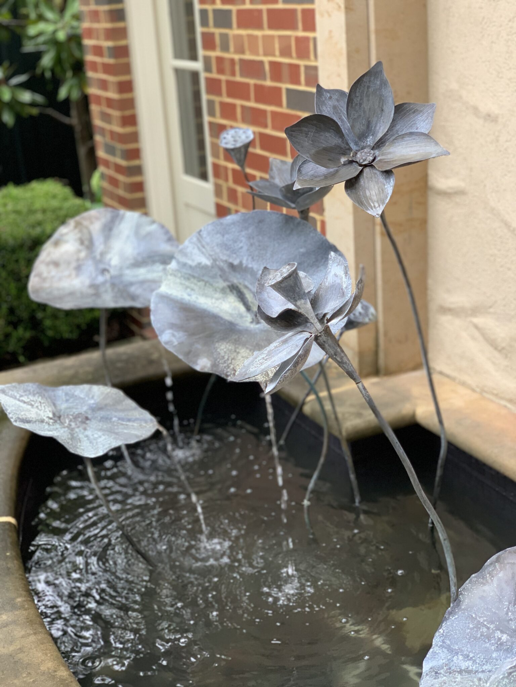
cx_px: 258
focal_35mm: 52
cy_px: 344
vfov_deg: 36.8
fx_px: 1034
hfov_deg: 28.0
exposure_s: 1/122
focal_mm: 6
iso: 125
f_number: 2.4
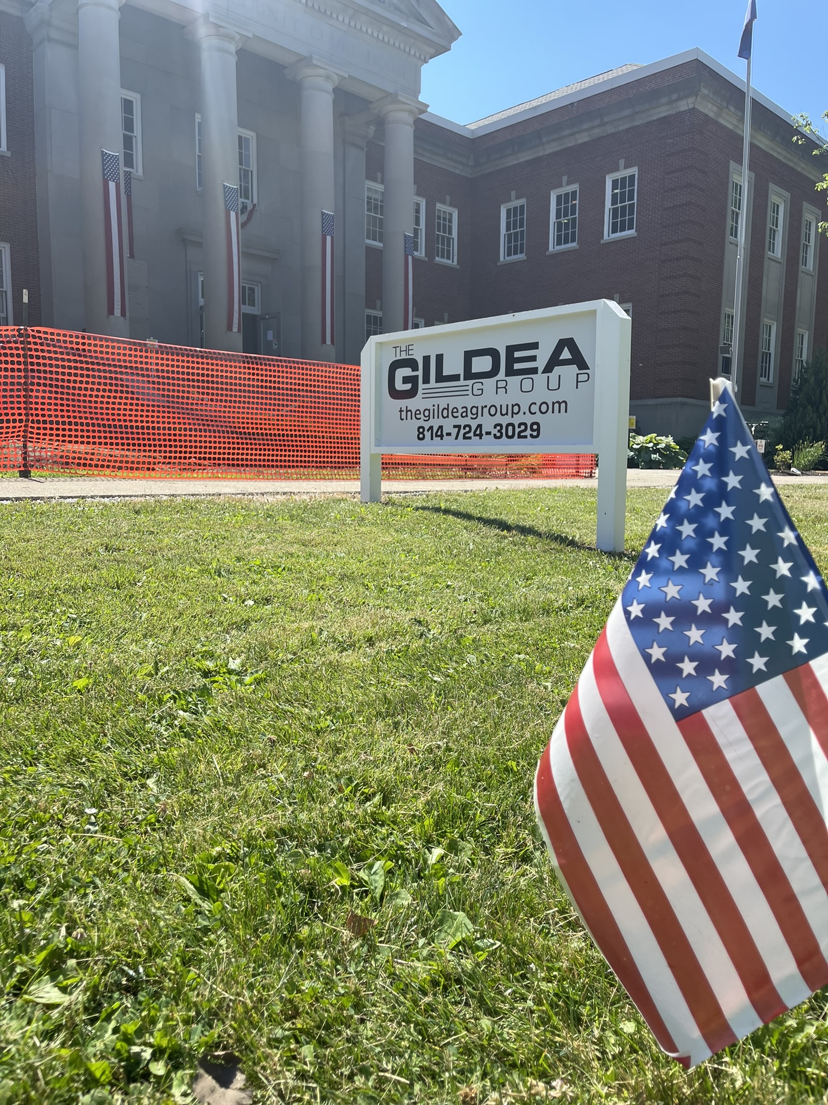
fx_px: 829
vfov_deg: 67.3
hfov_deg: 53.1
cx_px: 414
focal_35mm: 26
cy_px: 552
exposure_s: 1/2660
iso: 50
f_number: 1.6
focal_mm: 5.1
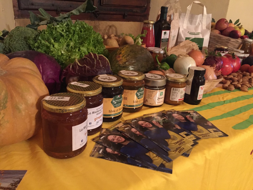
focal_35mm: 29
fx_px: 212
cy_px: 95
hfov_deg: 61.7
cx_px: 126
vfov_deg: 48.2
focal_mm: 4.15
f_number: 2.2
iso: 500
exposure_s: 1/17
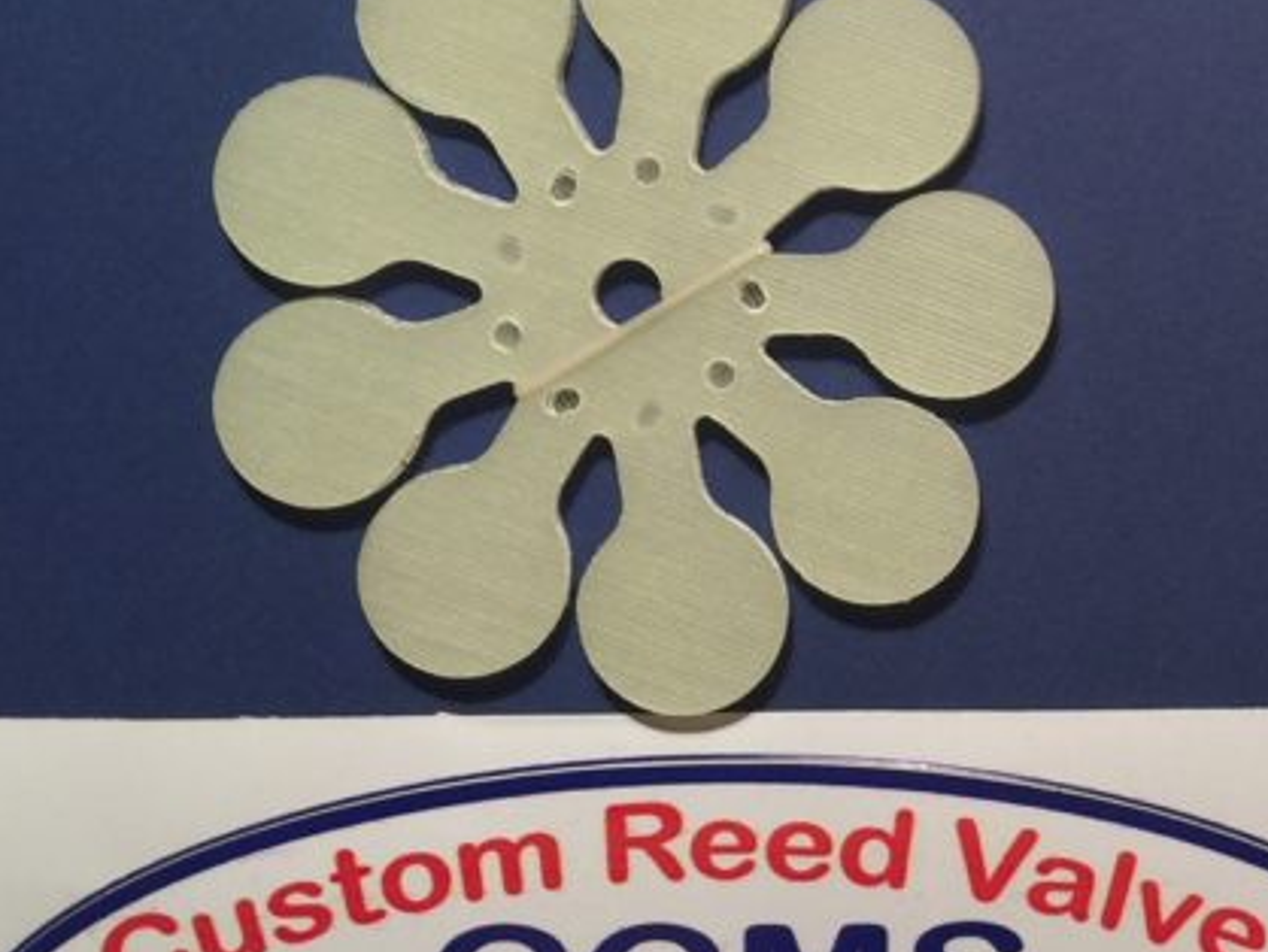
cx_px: 1283
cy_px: 309
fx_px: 2602
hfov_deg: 25.9
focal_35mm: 71
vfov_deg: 20.7
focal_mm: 4.15
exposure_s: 1/15
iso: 32
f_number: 2.2
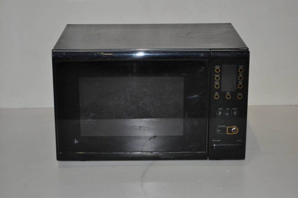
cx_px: 149
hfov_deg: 24.6
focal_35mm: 82
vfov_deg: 16.5
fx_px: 682
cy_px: 99
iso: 800
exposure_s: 1/60
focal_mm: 55
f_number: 5.6
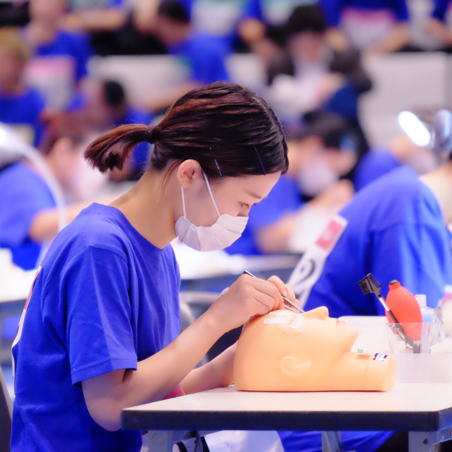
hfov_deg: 4.6
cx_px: 230
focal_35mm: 384
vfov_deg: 4.6
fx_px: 5673
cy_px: 226
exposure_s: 1/140
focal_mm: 200
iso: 6400
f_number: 4.8
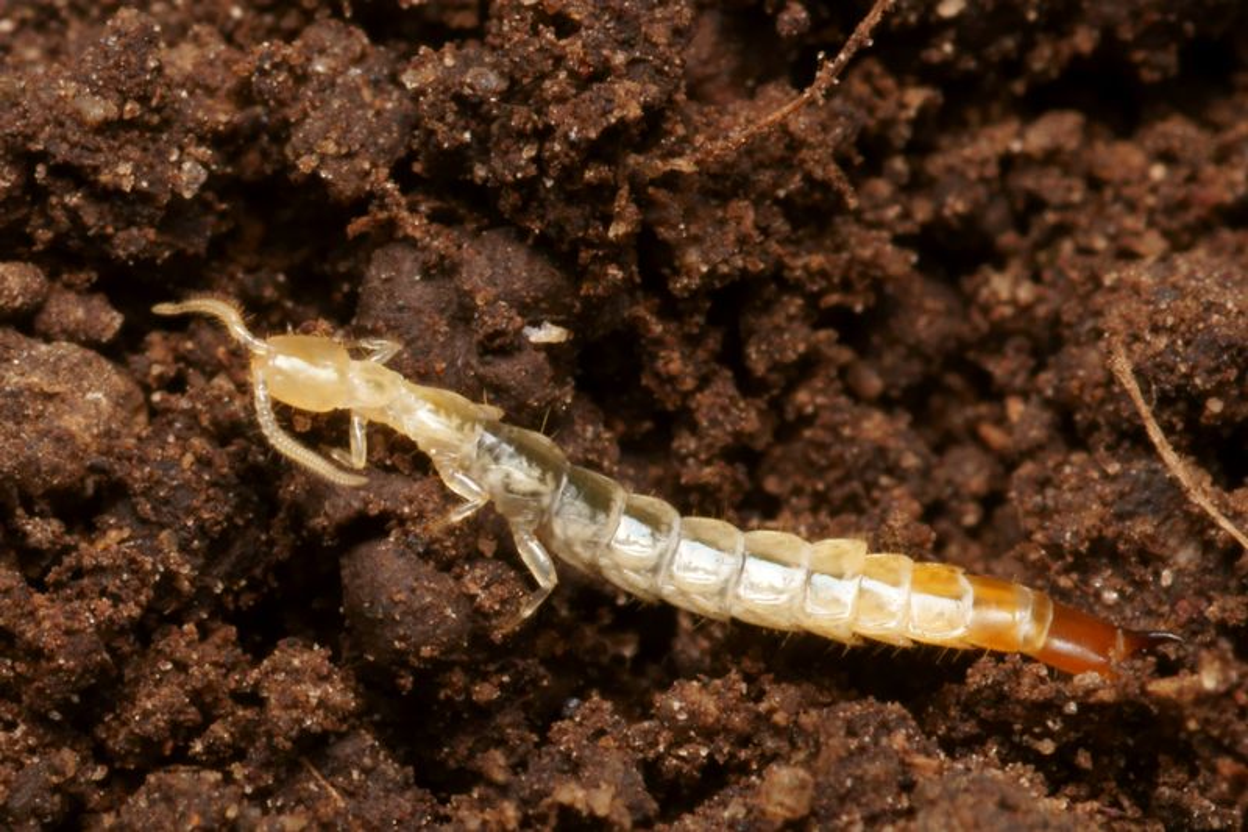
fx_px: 5459
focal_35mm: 158
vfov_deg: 8.7
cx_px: 624
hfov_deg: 13.0
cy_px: 416
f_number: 16
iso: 200
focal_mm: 105
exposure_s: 1/160
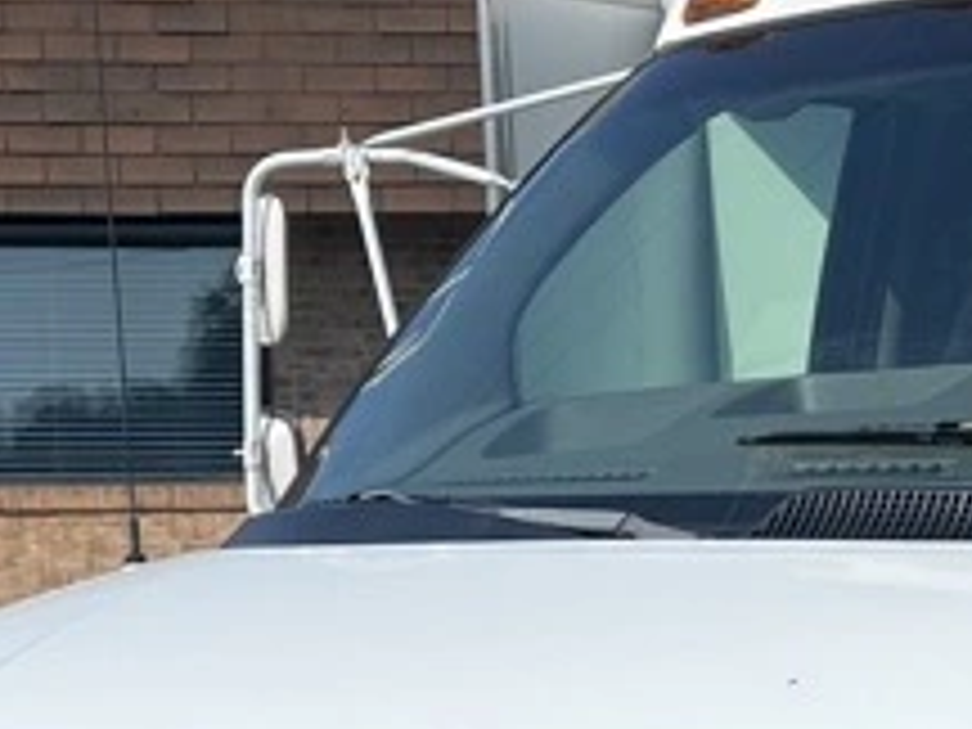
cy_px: 562
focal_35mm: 123
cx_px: 1004
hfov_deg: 15.7
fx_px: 3454
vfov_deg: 12.0
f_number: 1.5
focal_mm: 5.7
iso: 50
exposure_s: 1/6579
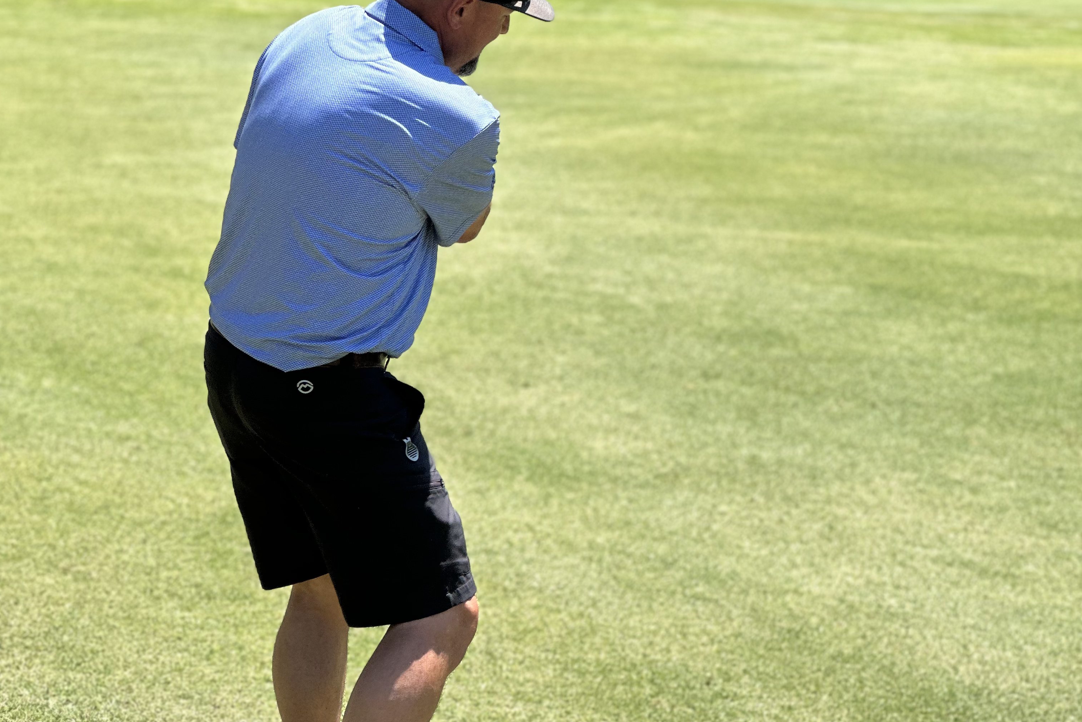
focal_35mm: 107
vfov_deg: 12.8
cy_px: 332
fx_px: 3216
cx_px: 541
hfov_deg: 19.1
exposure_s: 1/394
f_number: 2.8
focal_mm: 9
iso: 32
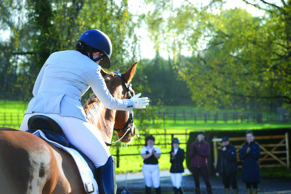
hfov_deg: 16.4
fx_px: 1011
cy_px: 97
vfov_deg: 11.0
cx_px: 146
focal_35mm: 125
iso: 640
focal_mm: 125
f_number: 8
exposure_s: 1/640
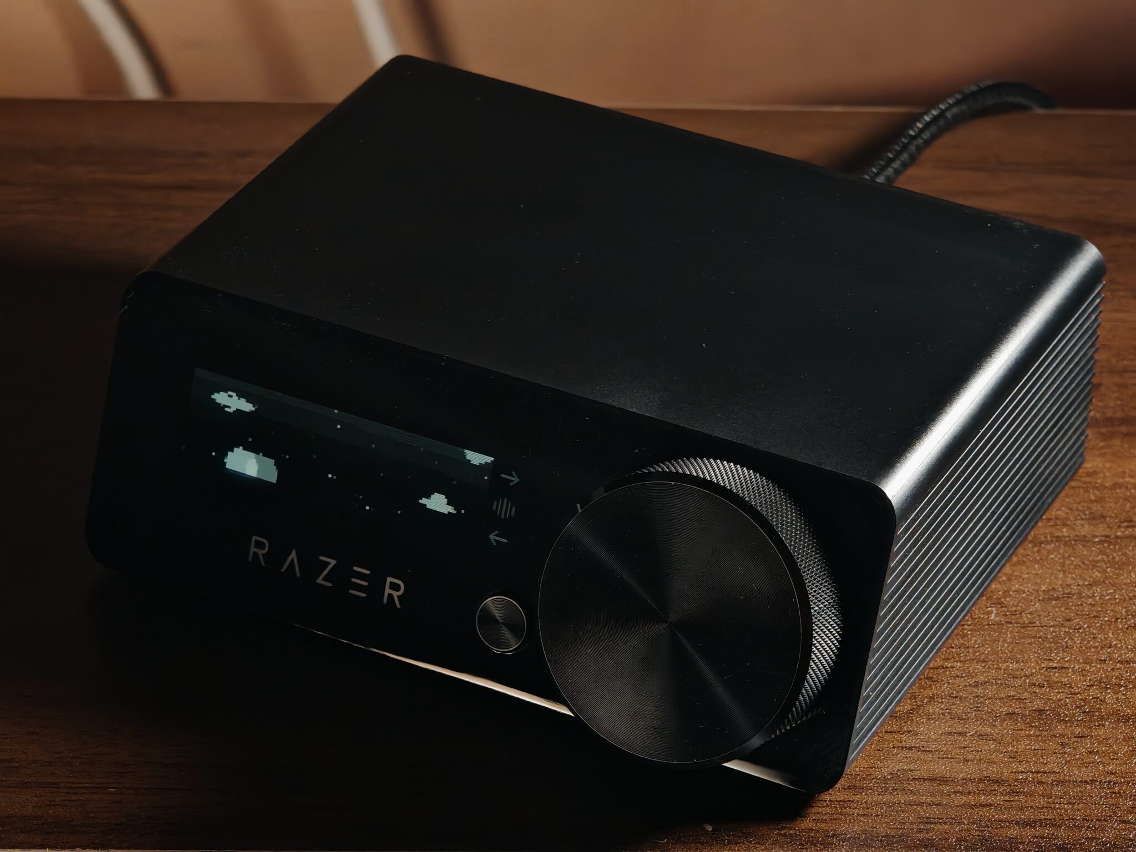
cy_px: 426
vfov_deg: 11.0
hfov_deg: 14.6
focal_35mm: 135
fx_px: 4430
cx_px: 568
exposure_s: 1/50
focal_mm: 15.38
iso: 2000
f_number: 2.6
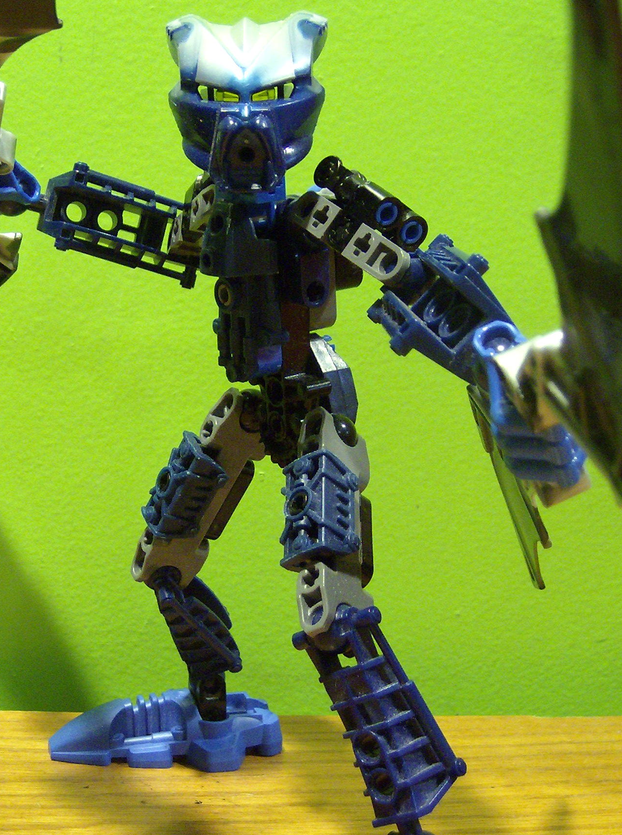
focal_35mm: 54
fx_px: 1299
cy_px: 432
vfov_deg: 35.6
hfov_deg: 26.9
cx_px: 243
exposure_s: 1/10.6
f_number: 2.8
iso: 200
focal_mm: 6
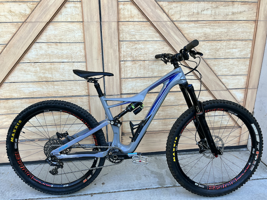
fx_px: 201
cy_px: 100
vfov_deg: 53.1
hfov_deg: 67.3
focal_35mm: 26
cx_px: 134
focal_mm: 5.1
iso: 40
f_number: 1.6
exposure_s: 1/278
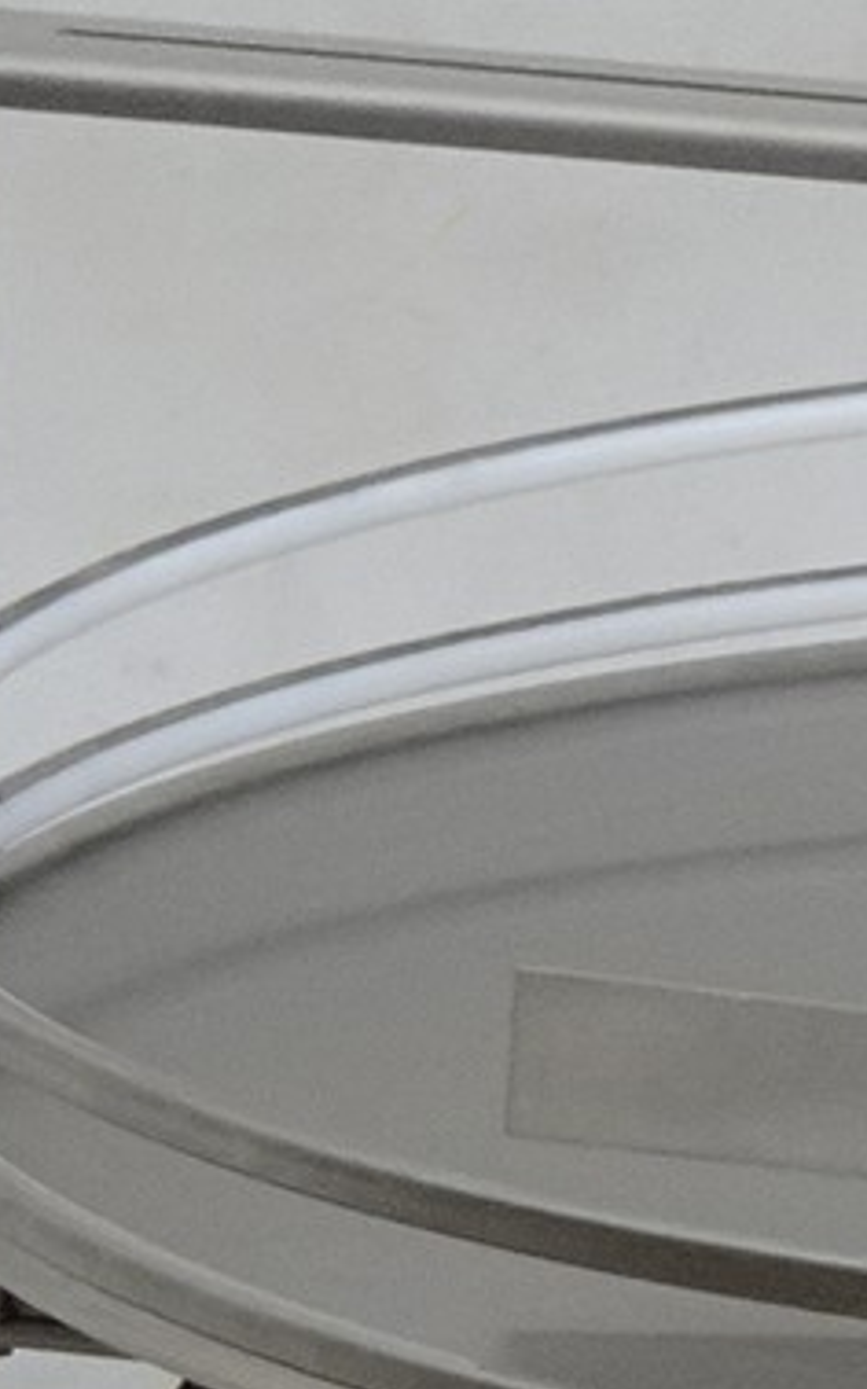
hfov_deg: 2.3
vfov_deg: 3.6
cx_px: 1778
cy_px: 2050
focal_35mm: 574
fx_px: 21717
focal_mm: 15.65
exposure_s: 1/100
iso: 640
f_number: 5
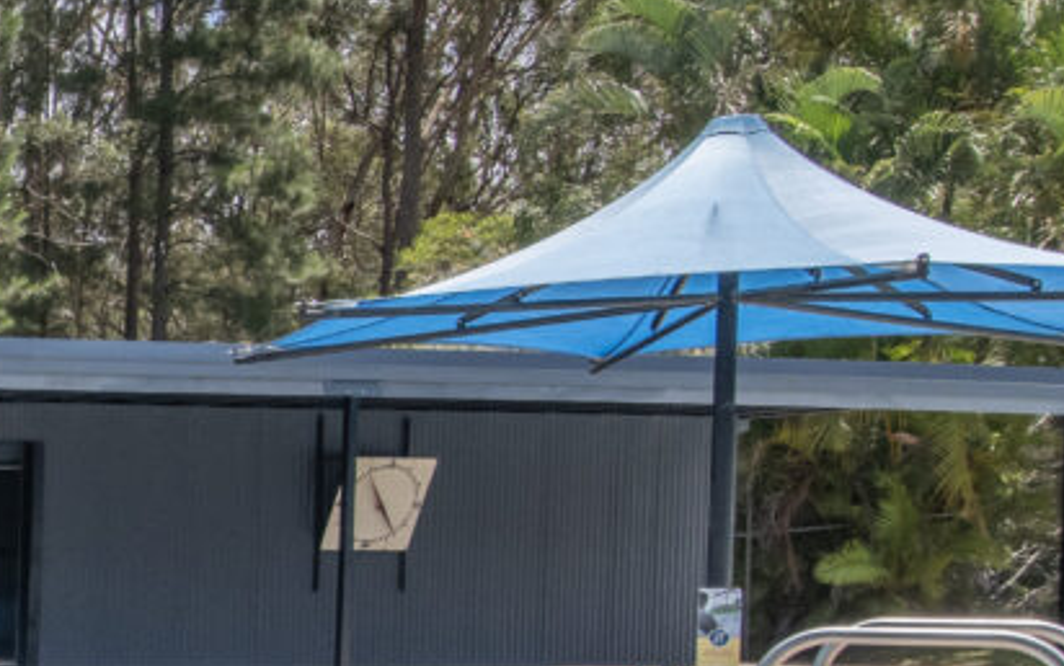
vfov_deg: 15.8
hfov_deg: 19.0
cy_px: 698
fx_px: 2350
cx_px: -886
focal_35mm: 81
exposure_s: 1/2000
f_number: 5
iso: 320
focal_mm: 16
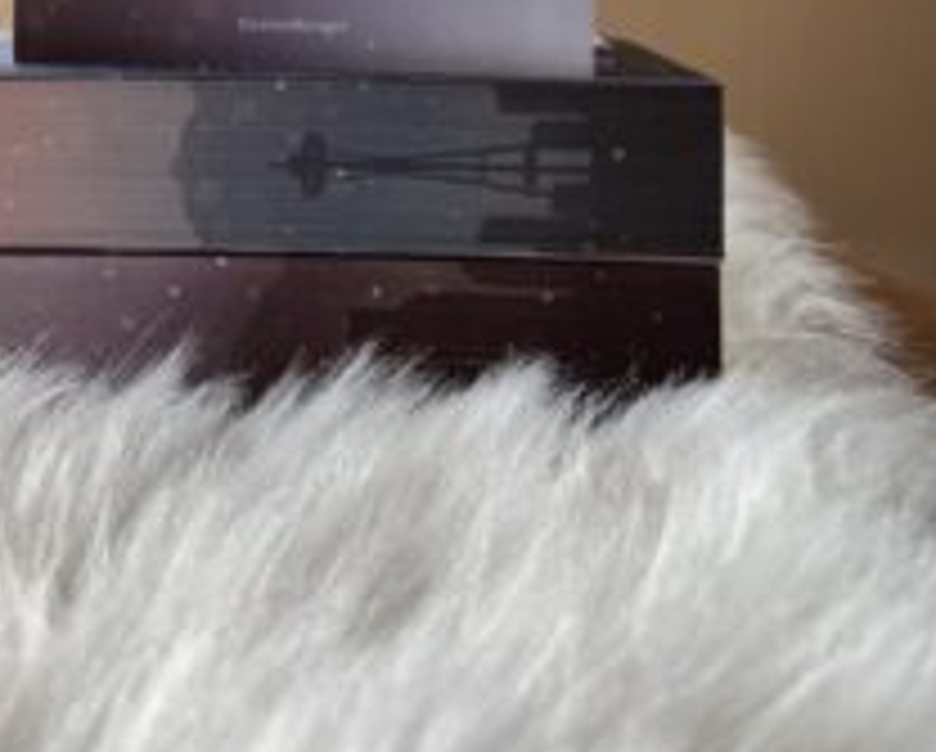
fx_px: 1332
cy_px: -29
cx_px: 230
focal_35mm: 48
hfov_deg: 37.7
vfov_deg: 29.1
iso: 160
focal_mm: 6.76
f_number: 1.78
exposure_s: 1/121
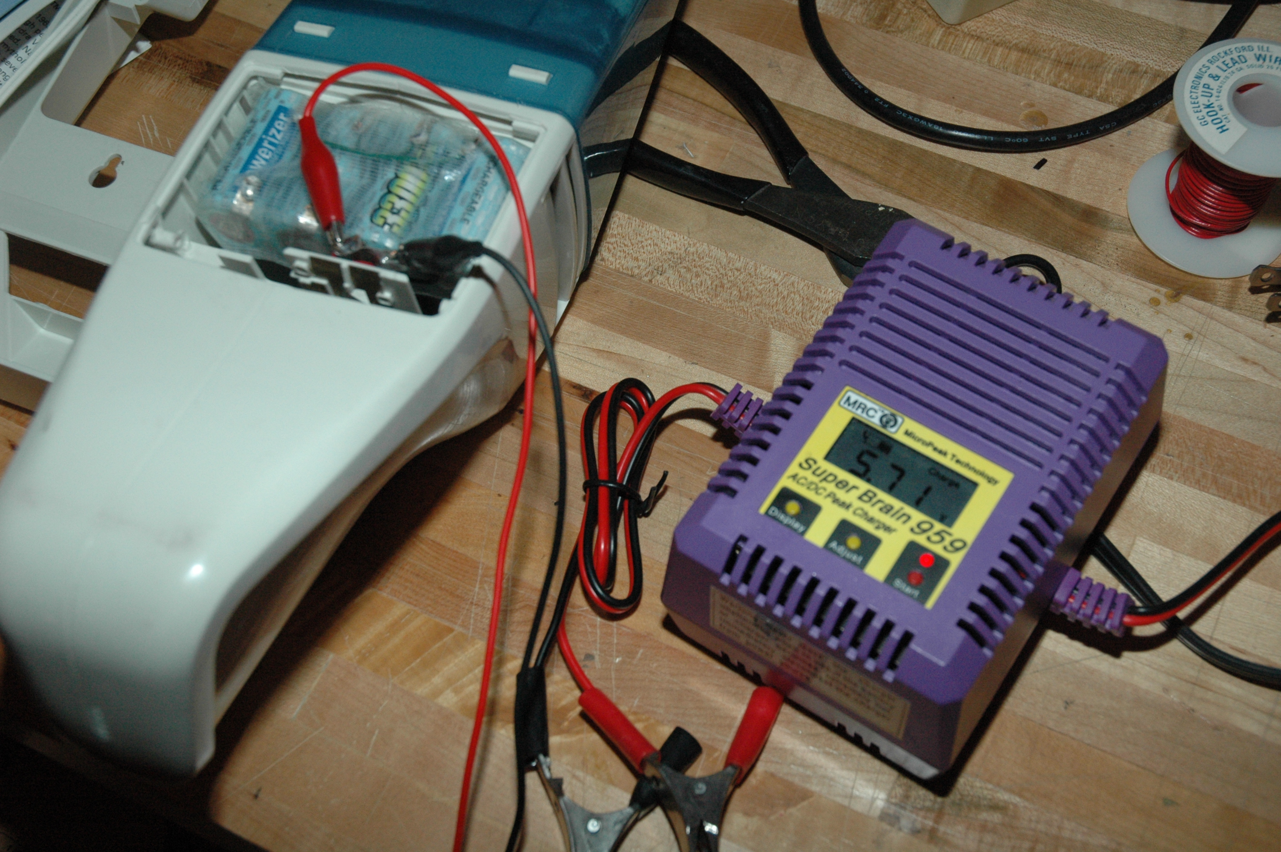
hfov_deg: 42.4
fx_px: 1653
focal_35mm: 46
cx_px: 640
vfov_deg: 28.9
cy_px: 426
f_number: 5.6
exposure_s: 1/60
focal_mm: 31
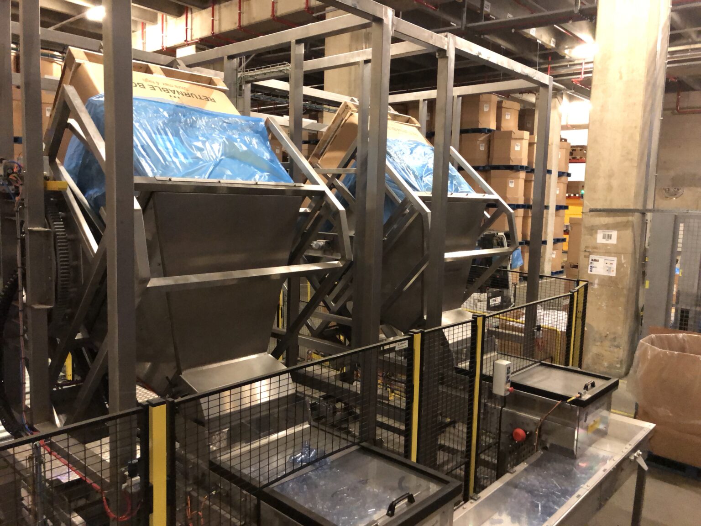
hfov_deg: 63.4
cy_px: 263
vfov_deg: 49.7
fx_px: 567
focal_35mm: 28
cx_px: 350
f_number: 1.8
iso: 640
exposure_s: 1/33
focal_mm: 3.99
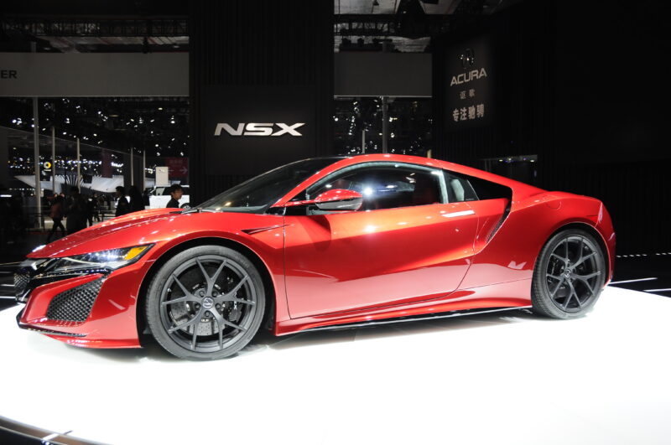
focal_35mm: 33
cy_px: 222
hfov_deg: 57.3
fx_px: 614
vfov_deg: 39.9
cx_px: 336
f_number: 5
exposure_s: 1/100
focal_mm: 22
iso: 800
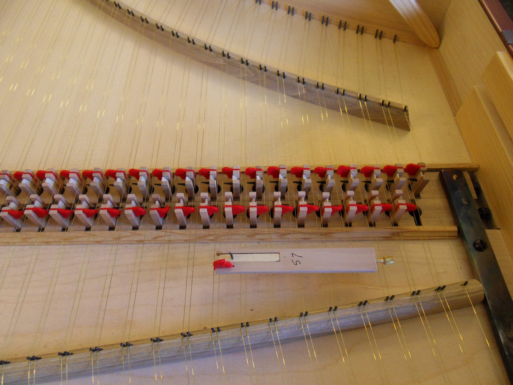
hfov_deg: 71.6
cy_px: 192
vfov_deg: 56.8
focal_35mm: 24
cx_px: 256
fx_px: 356
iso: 240
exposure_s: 1/30
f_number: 3.3
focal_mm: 4.2
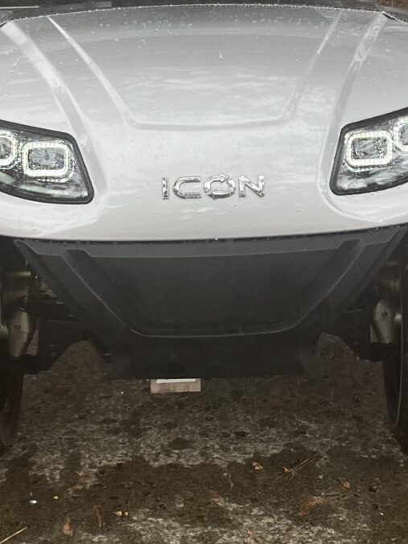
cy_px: 23
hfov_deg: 15.1
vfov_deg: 19.5
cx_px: 206
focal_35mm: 98
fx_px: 1541
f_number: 1.6
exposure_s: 1/122
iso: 40
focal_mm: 5.1
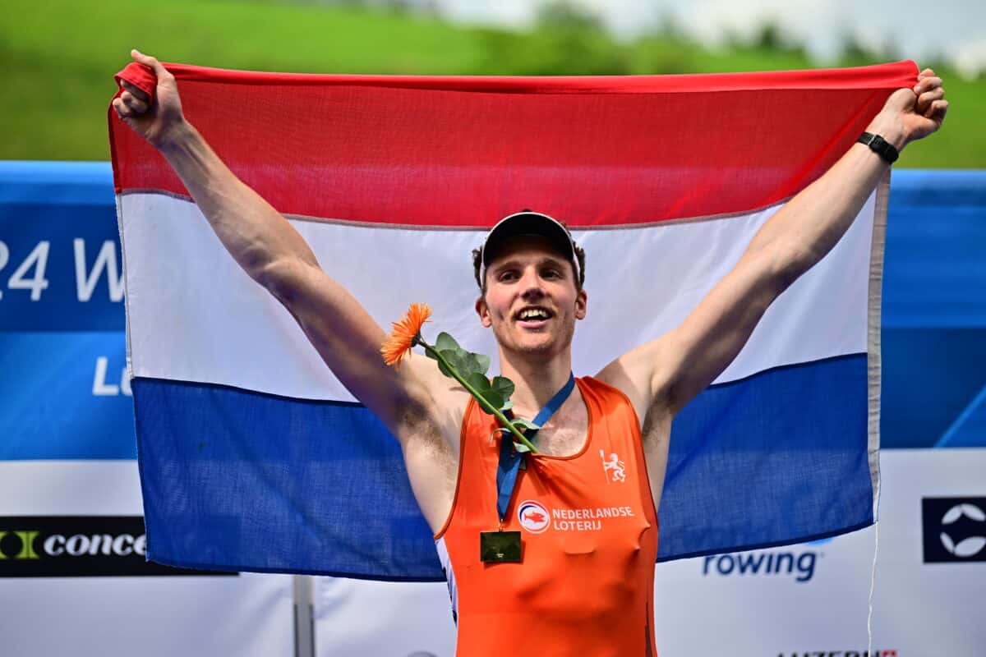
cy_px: 328
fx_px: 4519
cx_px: 493
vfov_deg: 8.3
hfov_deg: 12.5
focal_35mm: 165
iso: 100
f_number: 2.8
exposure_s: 1/2000
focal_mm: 165
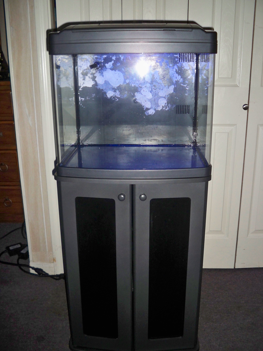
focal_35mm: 35
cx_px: 132
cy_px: 176
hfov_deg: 40.7
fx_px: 355
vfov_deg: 52.6
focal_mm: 6.3
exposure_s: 1/60
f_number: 3.1
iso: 200
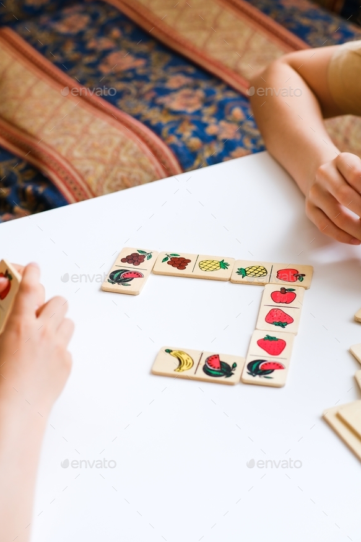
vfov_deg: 23.9
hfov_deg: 16.1
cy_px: 273
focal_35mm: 85
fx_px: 1279
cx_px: 180
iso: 250
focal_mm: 56
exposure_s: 1/20
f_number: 2.5
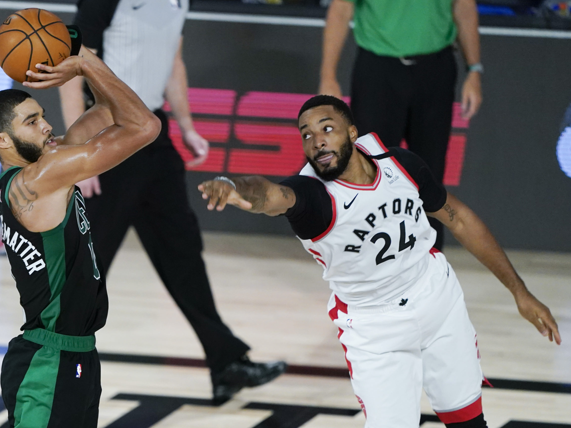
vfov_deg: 3.4
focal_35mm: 434
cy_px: 214
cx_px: 254
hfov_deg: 4.6
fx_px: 7159
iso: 3200
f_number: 2.8
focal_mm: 400
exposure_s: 1/1600
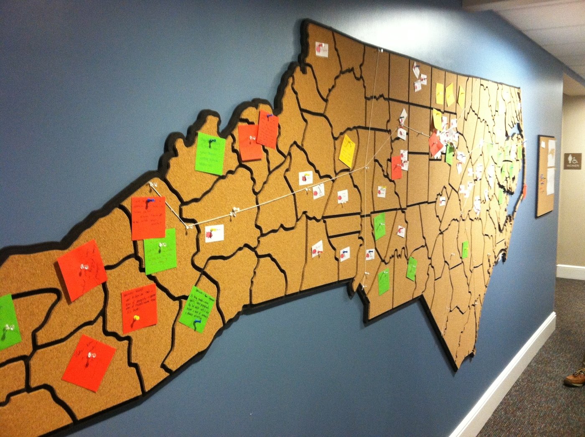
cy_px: 218
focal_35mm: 35
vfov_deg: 40.6
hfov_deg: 52.7
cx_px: 292
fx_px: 591
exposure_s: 1/15
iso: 200
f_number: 2.8
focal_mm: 3.85
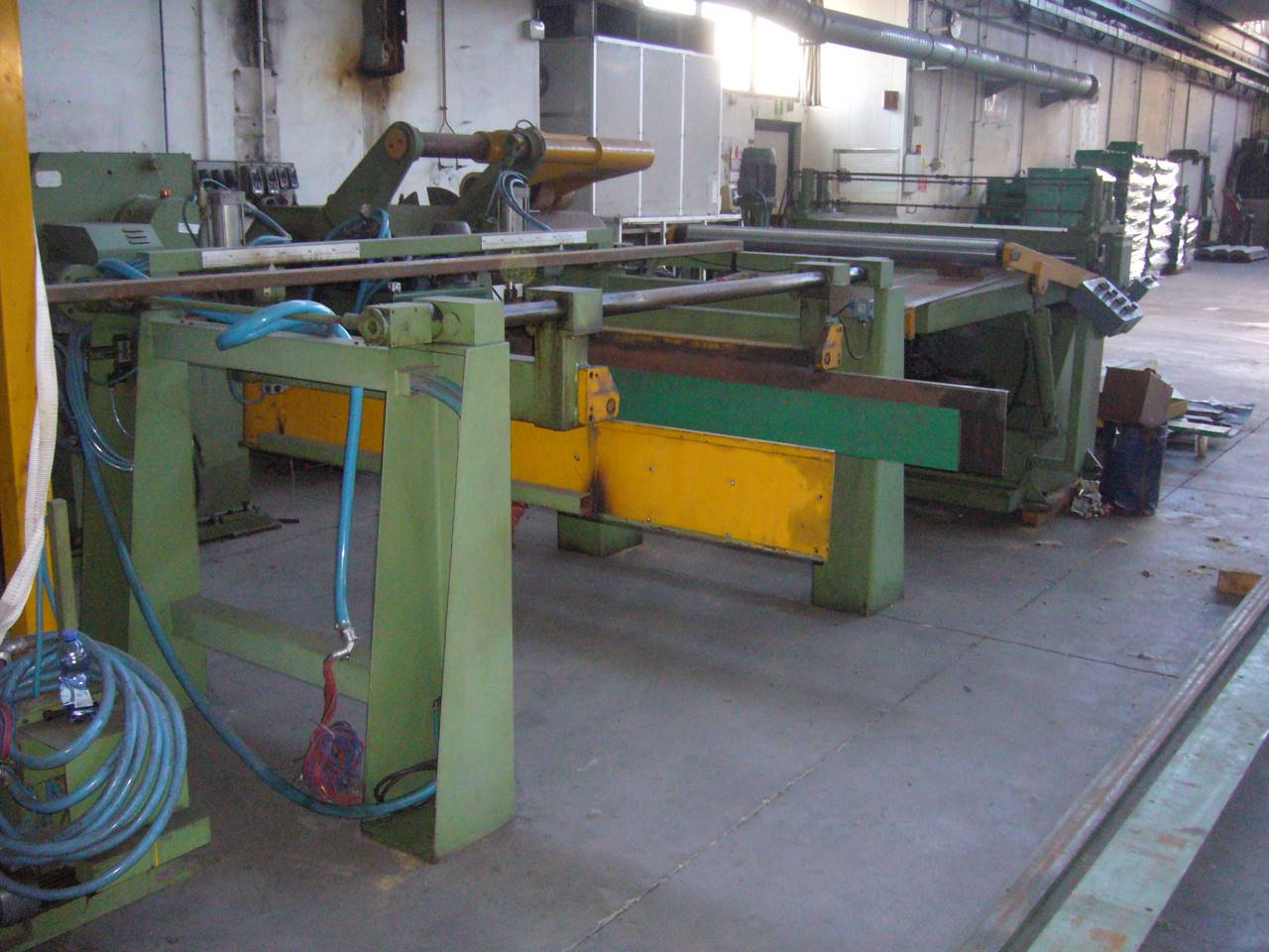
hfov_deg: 52.6
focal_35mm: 35
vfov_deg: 40.7
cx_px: 634
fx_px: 1283
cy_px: 476
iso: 400
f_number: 2.8
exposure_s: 1/30
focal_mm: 5.8
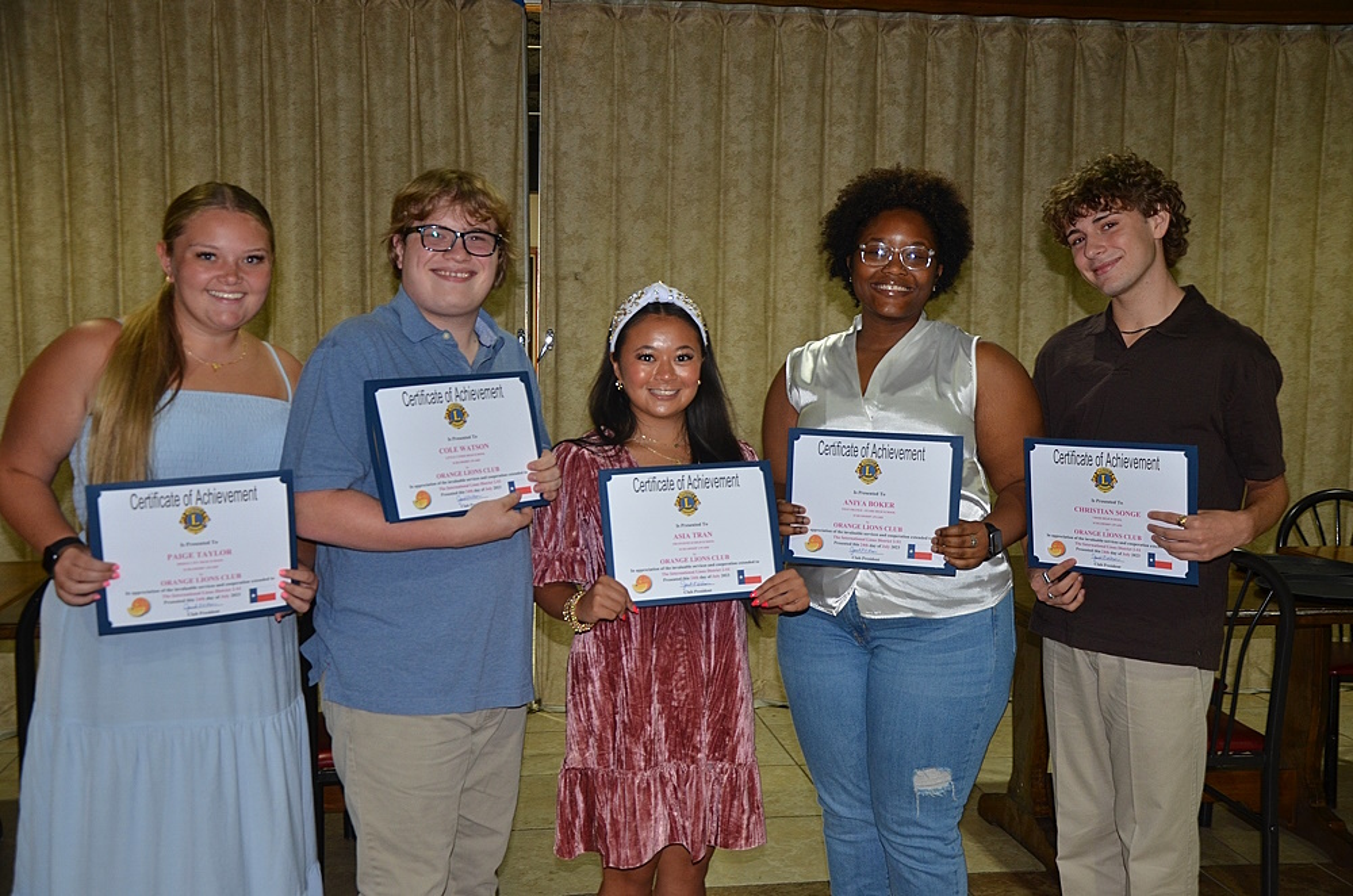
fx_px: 1462
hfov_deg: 49.6
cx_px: 676
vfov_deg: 34.1
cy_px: 448
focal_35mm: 39
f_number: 4.5
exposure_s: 1/60
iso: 500
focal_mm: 26
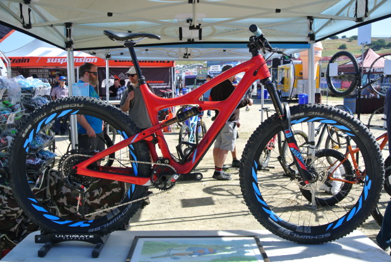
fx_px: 435
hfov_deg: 48.4
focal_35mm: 40
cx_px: 196
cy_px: 131
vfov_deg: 33.5
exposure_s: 1/400
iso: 100
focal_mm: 15.1
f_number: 4.5
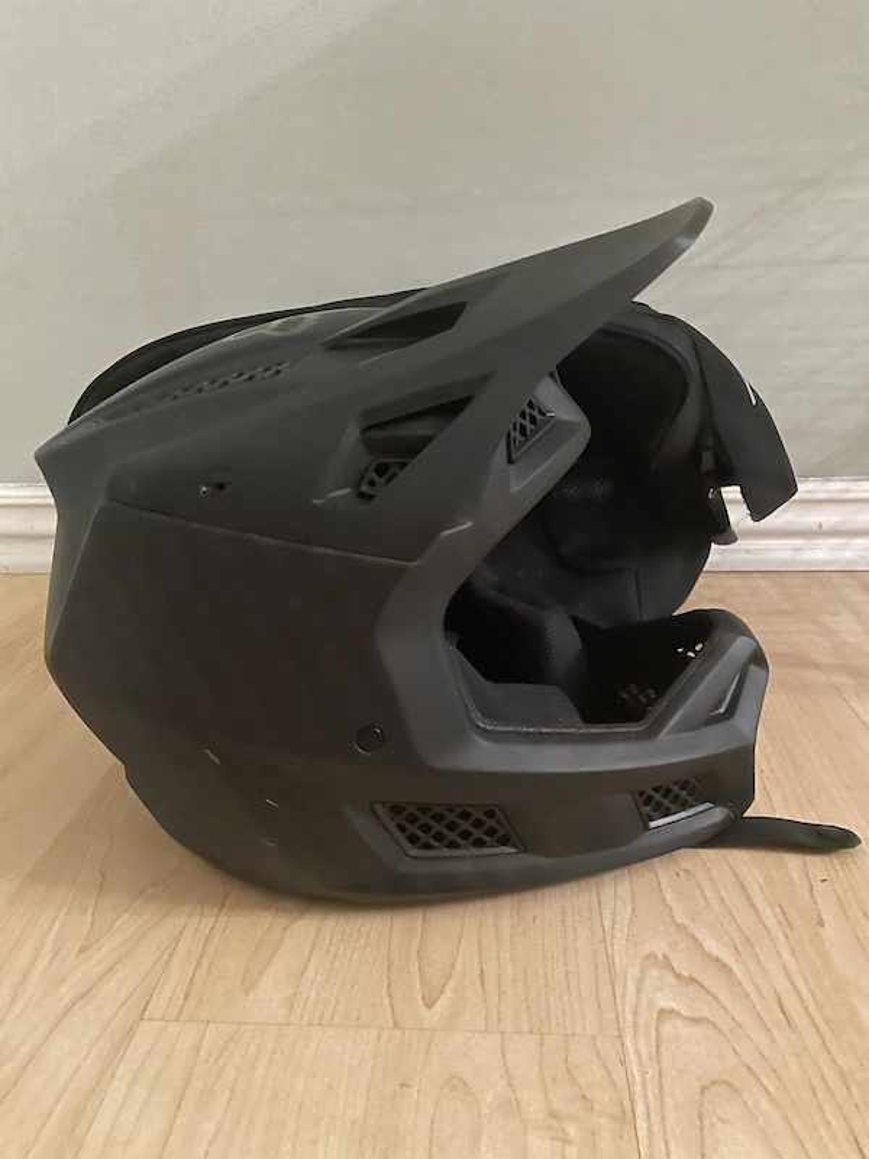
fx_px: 870
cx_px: 434
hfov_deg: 53.1
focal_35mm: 26
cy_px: 580
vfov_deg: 67.3
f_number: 1.6
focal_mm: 4.2
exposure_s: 1/17
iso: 1000
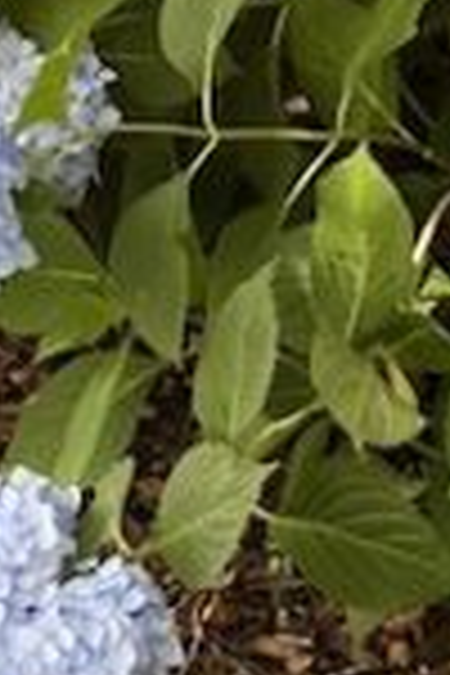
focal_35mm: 184
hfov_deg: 7.5
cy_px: -639
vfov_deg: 10.4
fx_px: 3450
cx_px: 94
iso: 64
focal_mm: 4.25
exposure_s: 1/121
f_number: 1.8
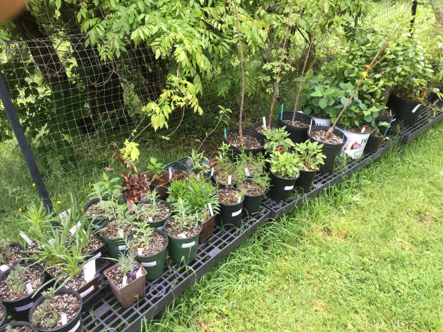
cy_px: 166
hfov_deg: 61.7
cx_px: 222
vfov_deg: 48.2
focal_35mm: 29
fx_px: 371
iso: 32
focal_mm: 4.15
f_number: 2.2
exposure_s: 1/120
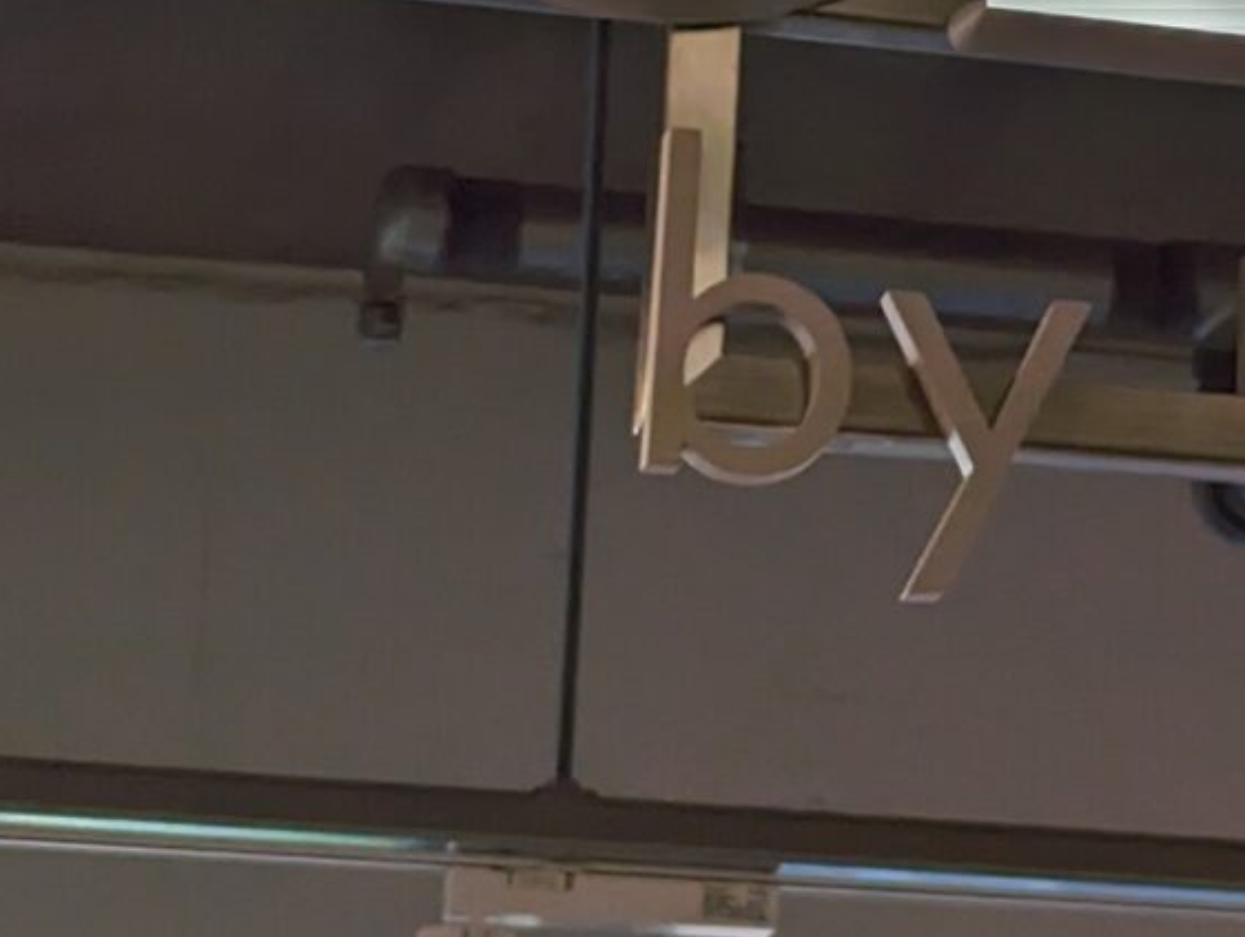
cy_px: -155
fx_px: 6302
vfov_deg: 8.4
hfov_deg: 10.8
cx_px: 1954
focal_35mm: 175
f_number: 1.85
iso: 45
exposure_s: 1/1055
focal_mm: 6.81
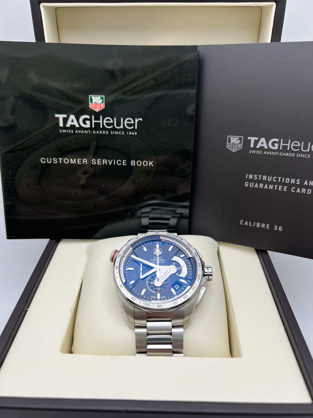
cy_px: 209
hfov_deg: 53.1
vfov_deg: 67.3
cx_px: 156
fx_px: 313
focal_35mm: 26
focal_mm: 5.7
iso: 50
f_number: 1.5
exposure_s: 1/377
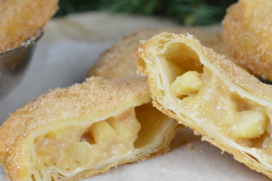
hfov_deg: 18.9
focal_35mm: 108
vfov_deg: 12.7
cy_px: 73
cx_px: 94
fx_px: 816
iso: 100
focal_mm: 34
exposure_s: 1/8
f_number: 5.6
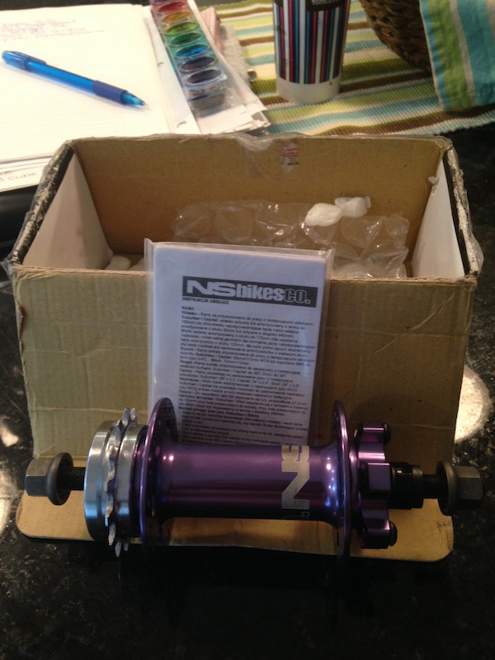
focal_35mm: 33
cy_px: 330
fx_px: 629
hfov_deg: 42.9
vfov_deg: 55.4
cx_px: 248
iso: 160
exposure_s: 1/20
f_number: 2.4
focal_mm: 4.12
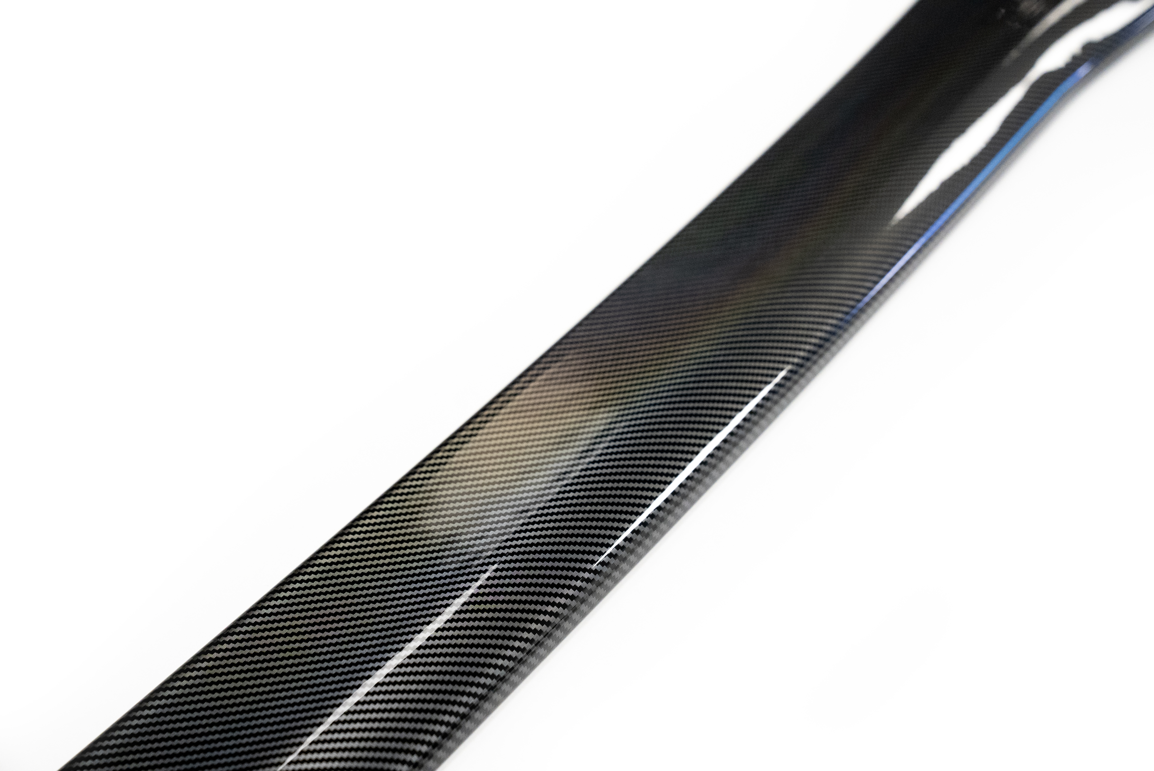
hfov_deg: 29.2
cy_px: 386
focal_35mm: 69
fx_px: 2213
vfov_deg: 19.8
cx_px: 577
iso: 3200
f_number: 5.6
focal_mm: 69
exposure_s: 1/100
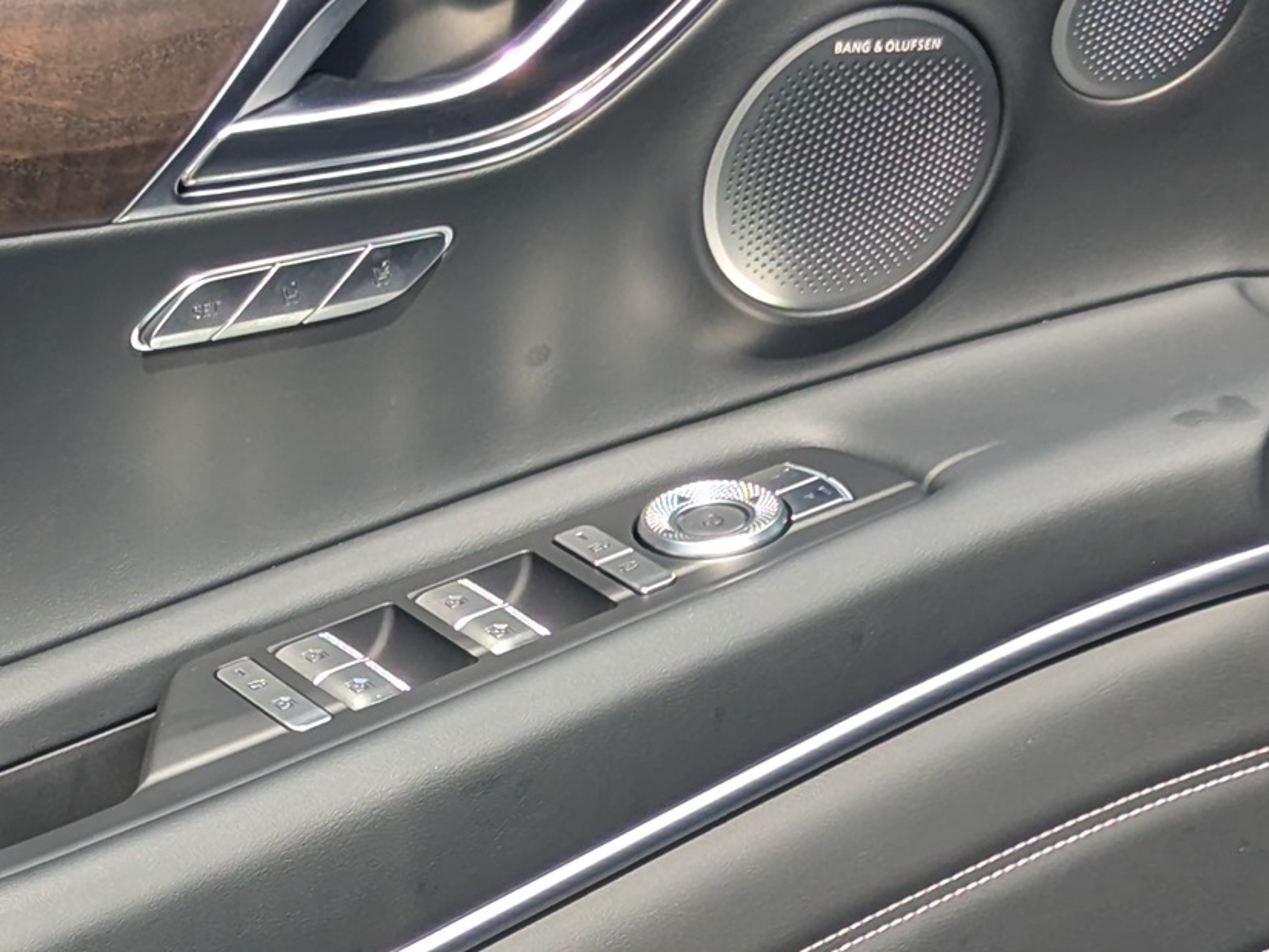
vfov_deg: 9.8
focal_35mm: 149
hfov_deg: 13.1
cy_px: 1213
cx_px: 148
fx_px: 5463
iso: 56
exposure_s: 1/1134
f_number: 1.85
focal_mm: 6.81
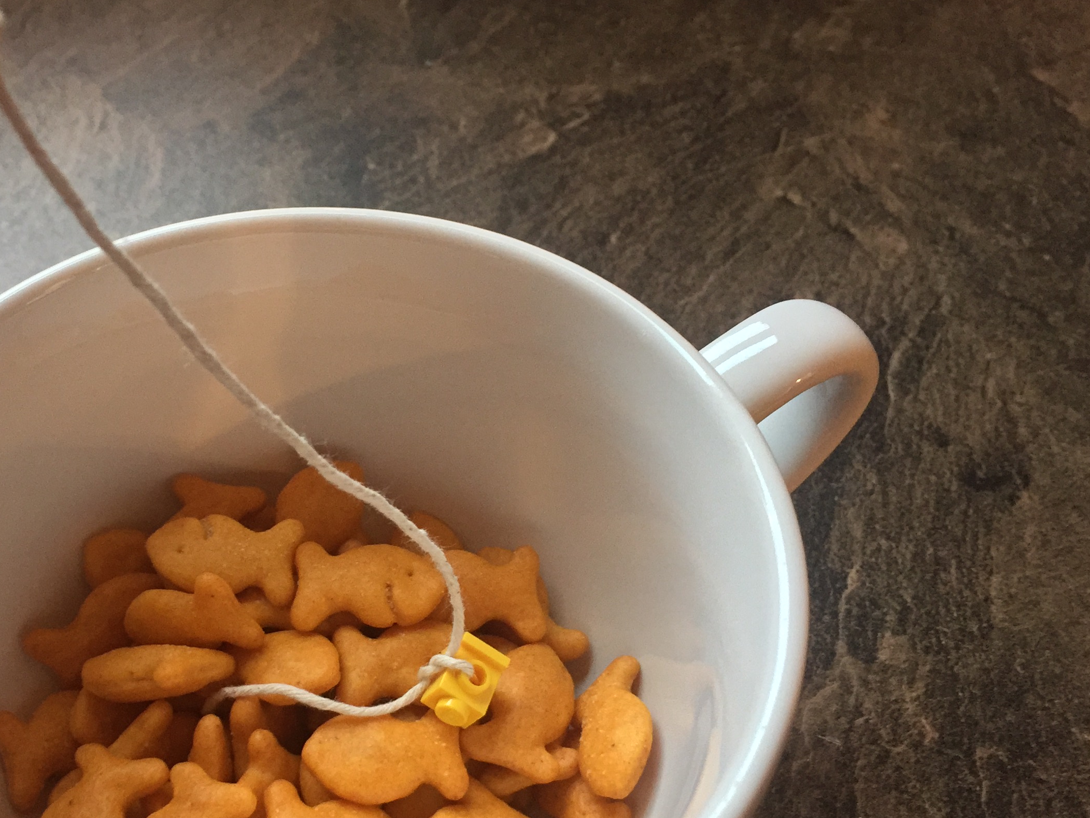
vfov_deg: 32.0
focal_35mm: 45
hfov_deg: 41.4
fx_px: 1417
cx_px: 345
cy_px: 517
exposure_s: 1/30
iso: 250
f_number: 2.2
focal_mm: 4.15
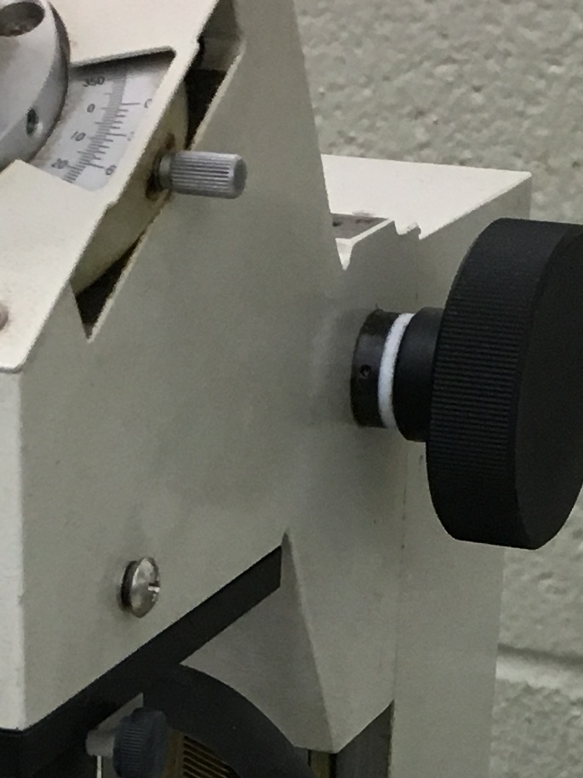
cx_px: 109
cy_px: 1210
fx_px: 2876
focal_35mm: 128
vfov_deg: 14.3
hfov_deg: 11.5
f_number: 2.2
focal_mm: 4.15
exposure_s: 1/30
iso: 40
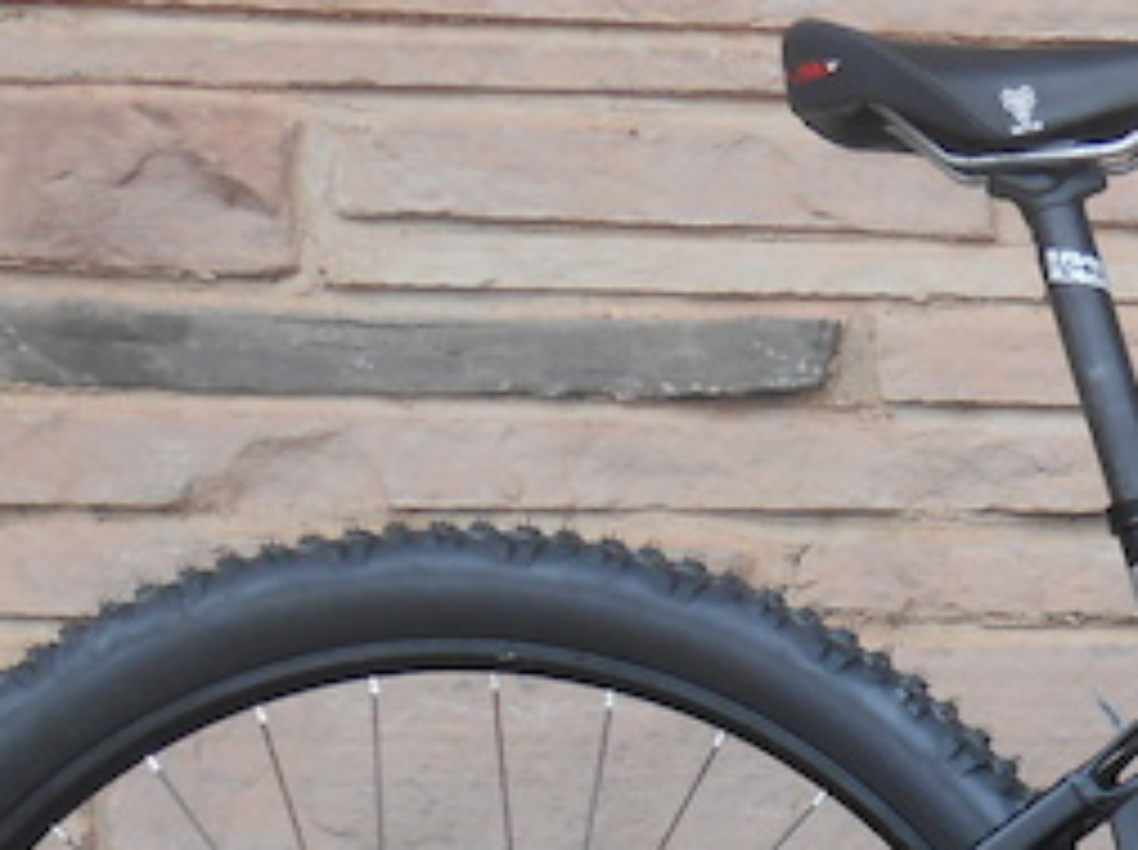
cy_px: 944
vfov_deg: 15.1
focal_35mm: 95
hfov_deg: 18.8
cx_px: 1574
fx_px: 3119
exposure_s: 1/125
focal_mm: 5.3
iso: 80
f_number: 3.8
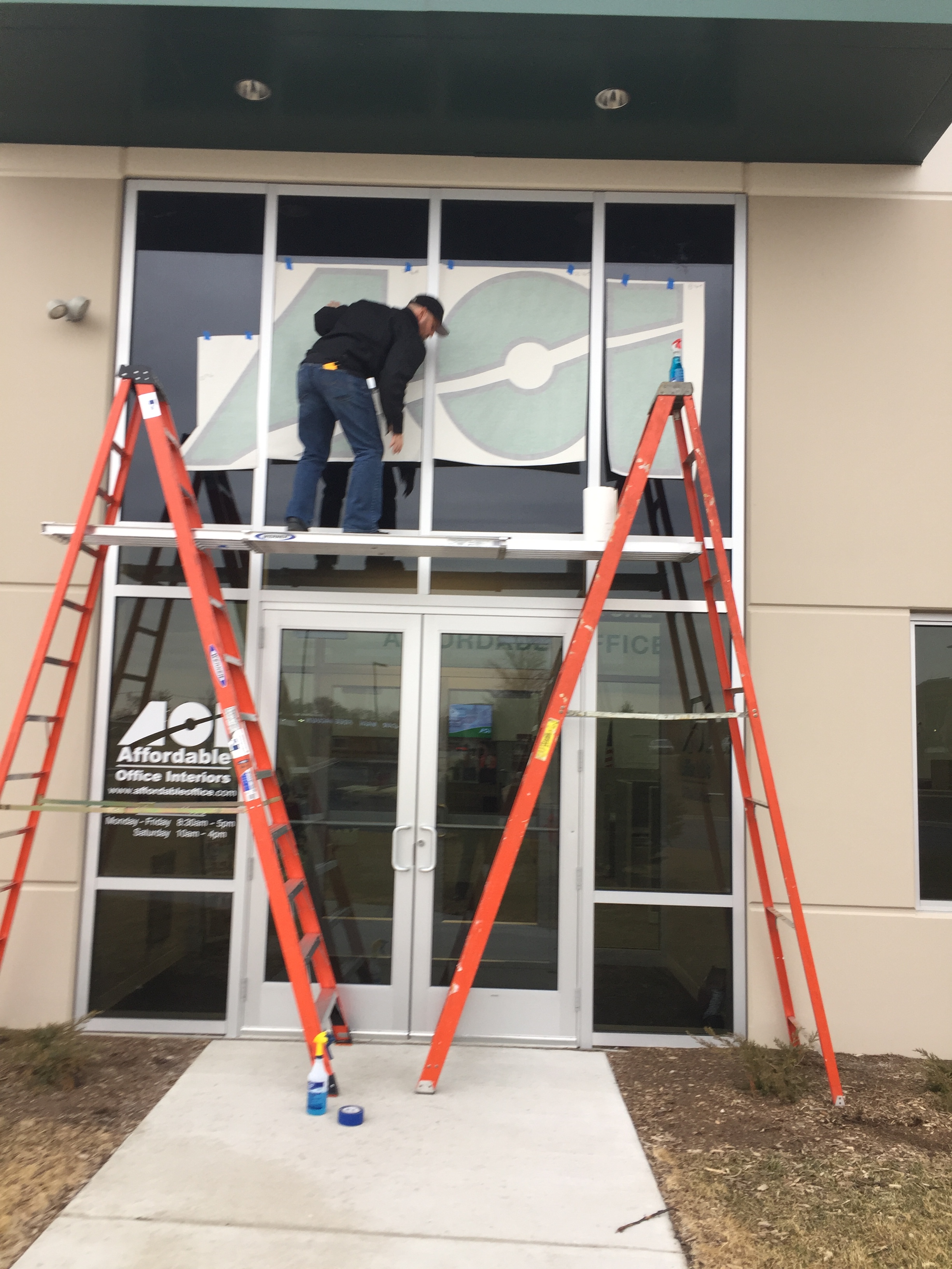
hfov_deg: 48.2
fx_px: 1063
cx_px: 476
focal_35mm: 29
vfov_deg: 61.7
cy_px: 634
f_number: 2.2
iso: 32
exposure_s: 1/60
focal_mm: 4.15
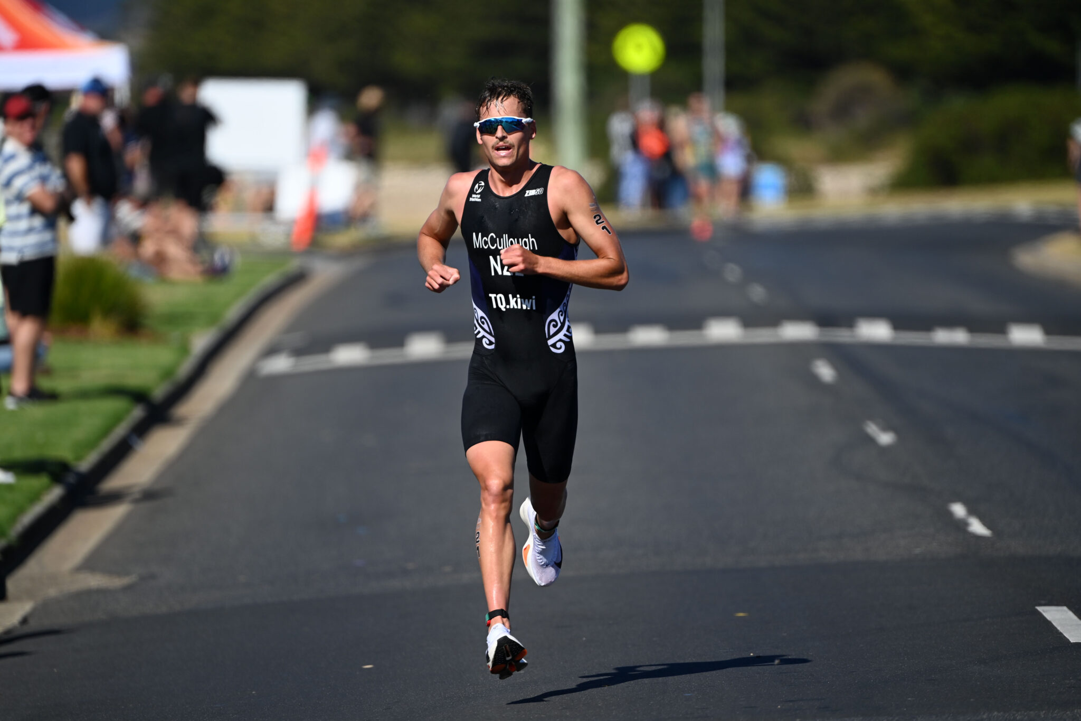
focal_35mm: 400
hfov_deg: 5.2
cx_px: 540
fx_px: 12009
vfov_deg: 3.4
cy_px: 360
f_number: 4
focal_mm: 400
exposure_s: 1/2500
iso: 200
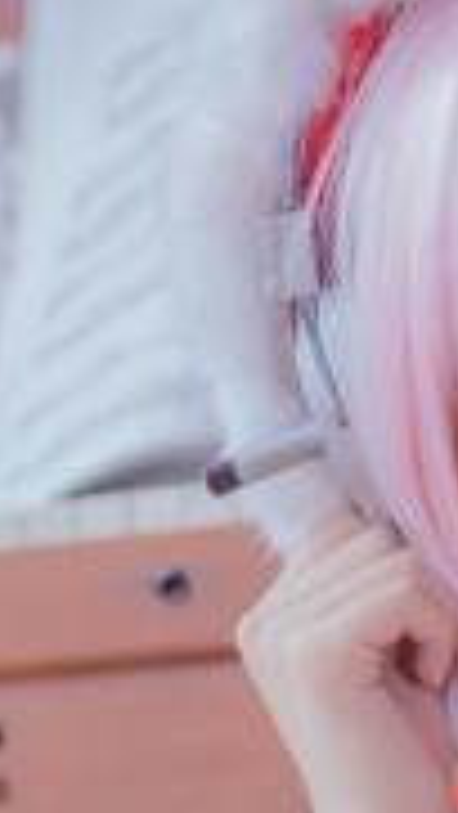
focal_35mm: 243
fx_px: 5239
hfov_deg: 4.9
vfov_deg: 8.5
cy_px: 1469
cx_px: 925
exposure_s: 1/100
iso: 160
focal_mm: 35
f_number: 1.8
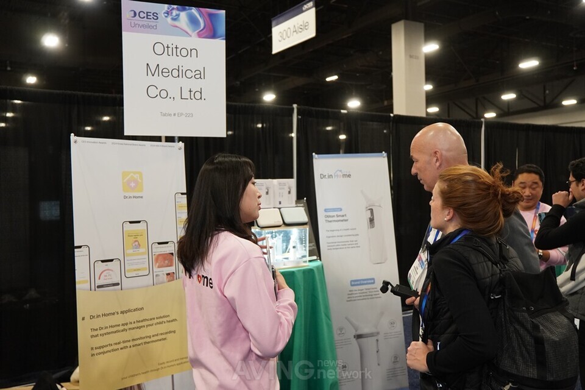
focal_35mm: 33
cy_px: 195
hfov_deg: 57.2
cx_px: 292
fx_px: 536
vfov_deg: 40.0
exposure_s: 1/160
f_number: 2.8
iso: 1600
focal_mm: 22
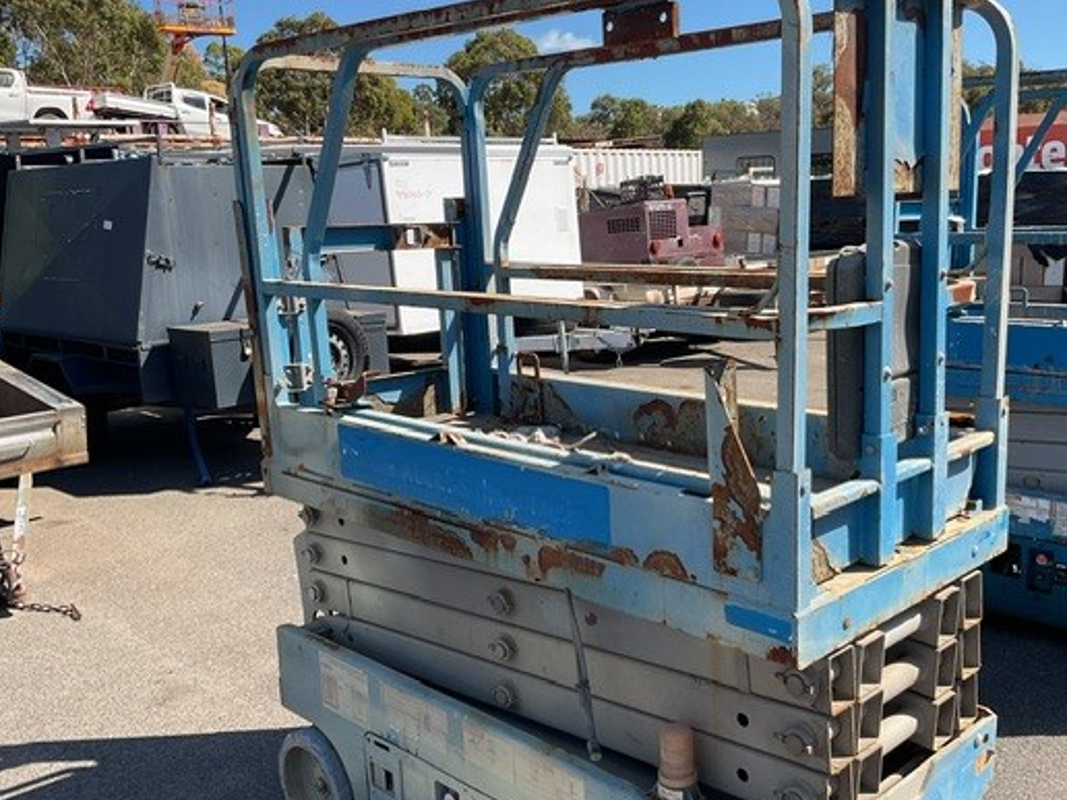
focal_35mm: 36
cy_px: 430
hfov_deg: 51.2
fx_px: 1110
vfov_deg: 39.6
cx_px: 604
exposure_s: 1/1121
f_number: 1.8
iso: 16
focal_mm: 3
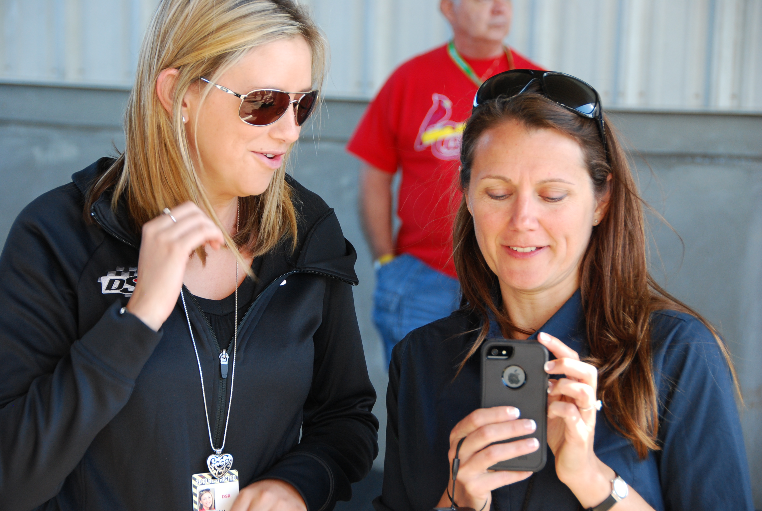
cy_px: 256
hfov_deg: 17.0
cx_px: 381
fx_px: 2545
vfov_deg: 11.5
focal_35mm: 120
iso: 400
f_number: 5.3
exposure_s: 1/100
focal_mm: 80
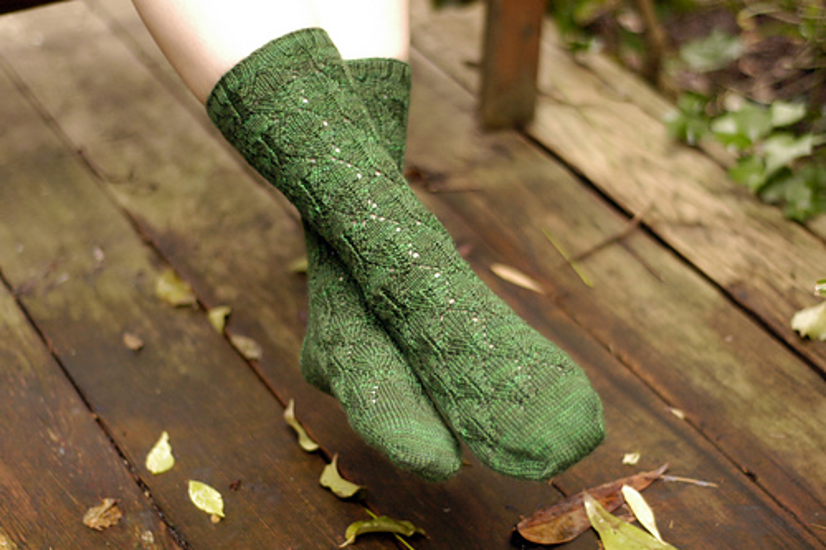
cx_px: 413
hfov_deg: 27.0
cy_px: 275
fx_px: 1720
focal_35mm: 75
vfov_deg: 18.2
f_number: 2
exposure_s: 1/180
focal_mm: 50
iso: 800
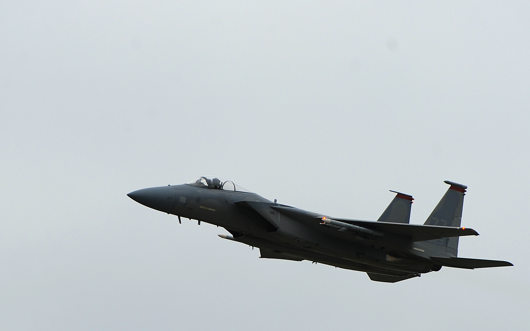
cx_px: 265
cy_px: 169
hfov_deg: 5.1
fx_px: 5893
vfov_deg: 3.2
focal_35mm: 408
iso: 500
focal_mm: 400
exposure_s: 1/250
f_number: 5.6
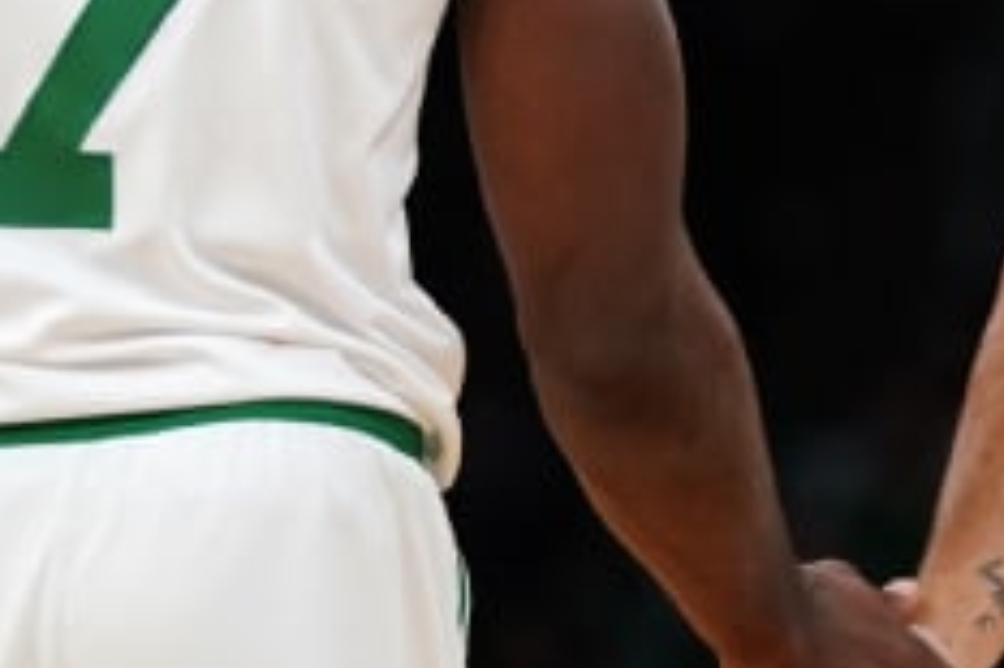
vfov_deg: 1.6
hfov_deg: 2.5
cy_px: 110
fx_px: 23298
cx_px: 1577
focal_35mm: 836
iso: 2000
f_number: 2.8
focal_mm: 156
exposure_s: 1/1250
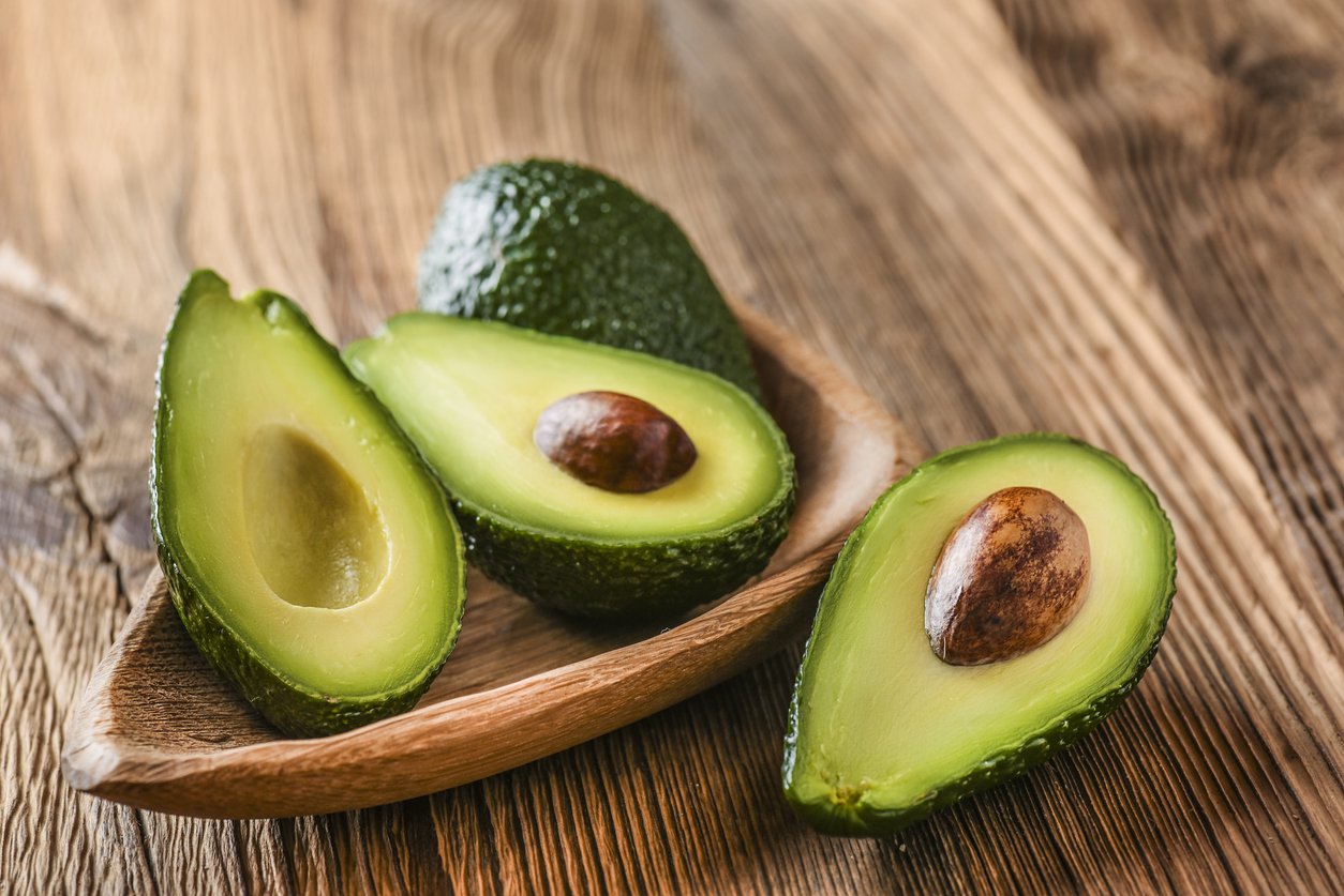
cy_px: 448
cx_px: 672
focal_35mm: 105
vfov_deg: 13.1
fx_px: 3921
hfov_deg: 19.4
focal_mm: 105
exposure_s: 1/160
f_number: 9
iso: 500
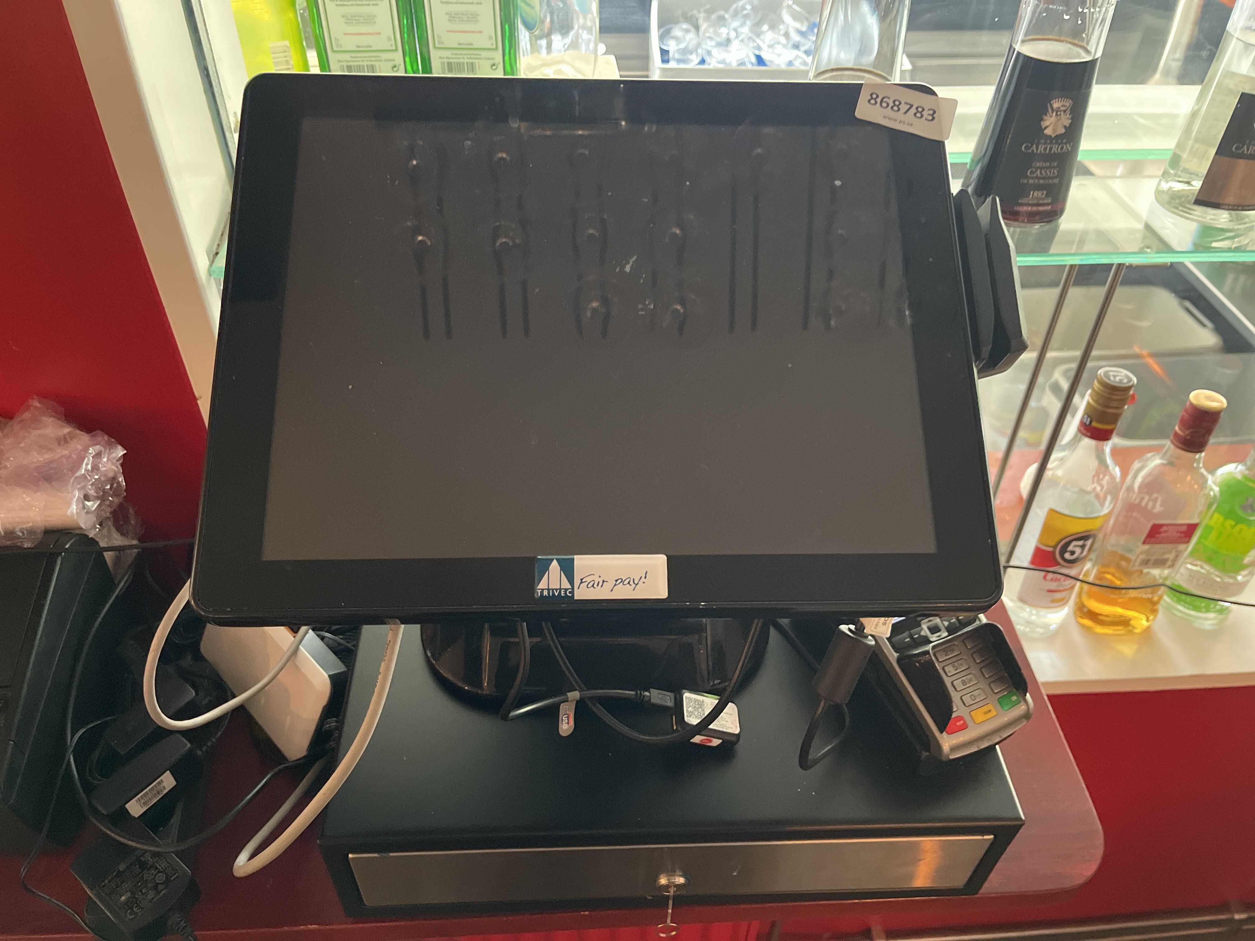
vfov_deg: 53.1
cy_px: 470
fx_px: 943
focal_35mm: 26
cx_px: 628
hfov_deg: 67.3
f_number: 1.6
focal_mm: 5.1
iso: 500
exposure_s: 1/25
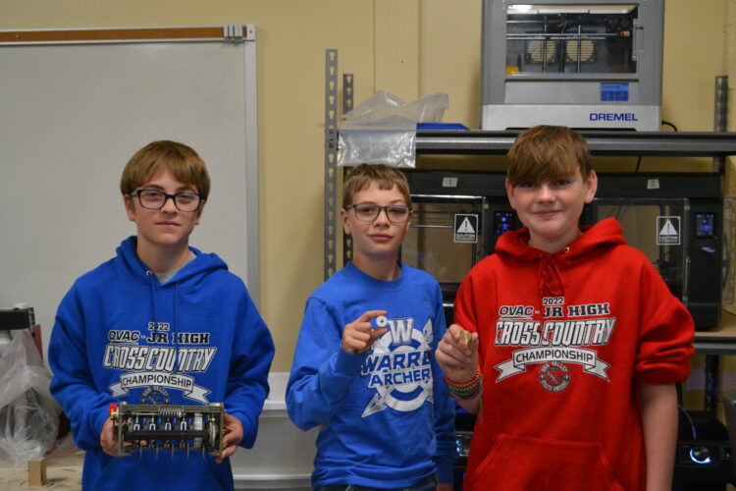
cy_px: 246
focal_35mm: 45
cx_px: 368
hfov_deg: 43.6
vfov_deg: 29.9
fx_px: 920
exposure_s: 1/60
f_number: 4.5
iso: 1000
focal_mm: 30
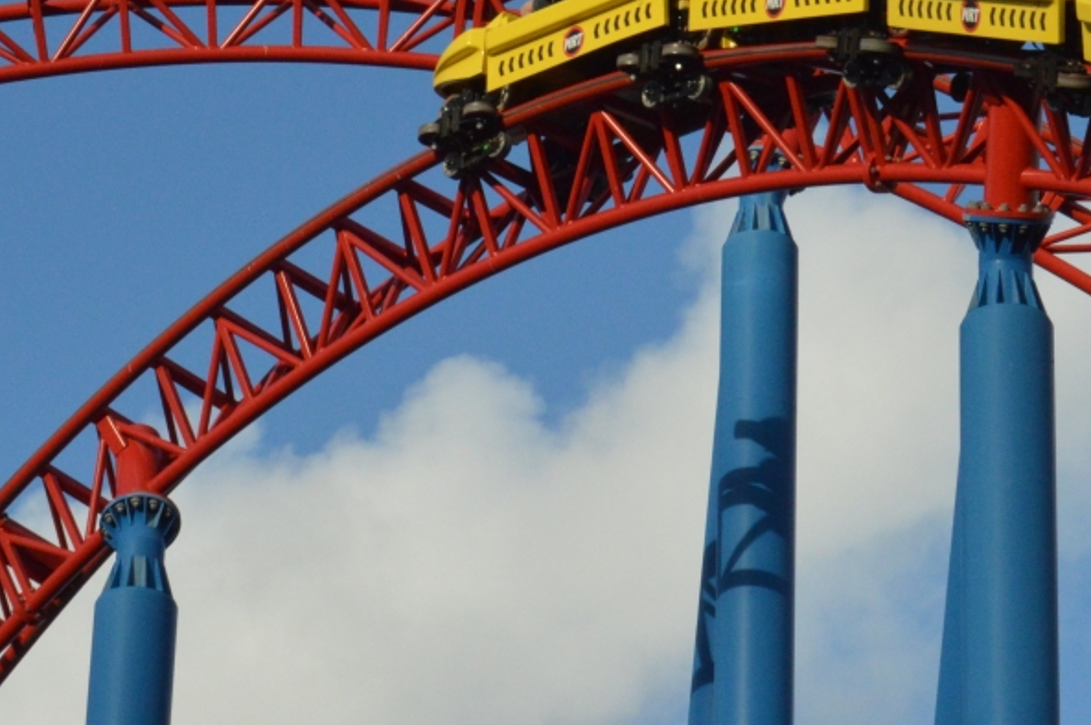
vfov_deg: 7.7
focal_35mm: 178
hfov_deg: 11.5
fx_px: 5391
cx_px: 826
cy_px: 255
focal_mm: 55
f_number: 16
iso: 1600
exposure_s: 1/800
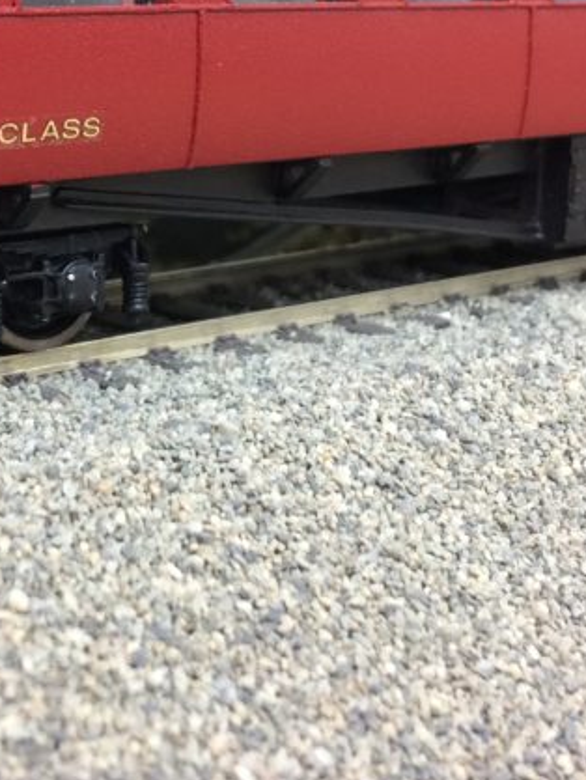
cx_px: 191
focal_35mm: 74
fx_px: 1669
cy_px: 104
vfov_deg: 25.6
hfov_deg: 19.8
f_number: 2.2
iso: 125
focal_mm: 4.15
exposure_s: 1/33
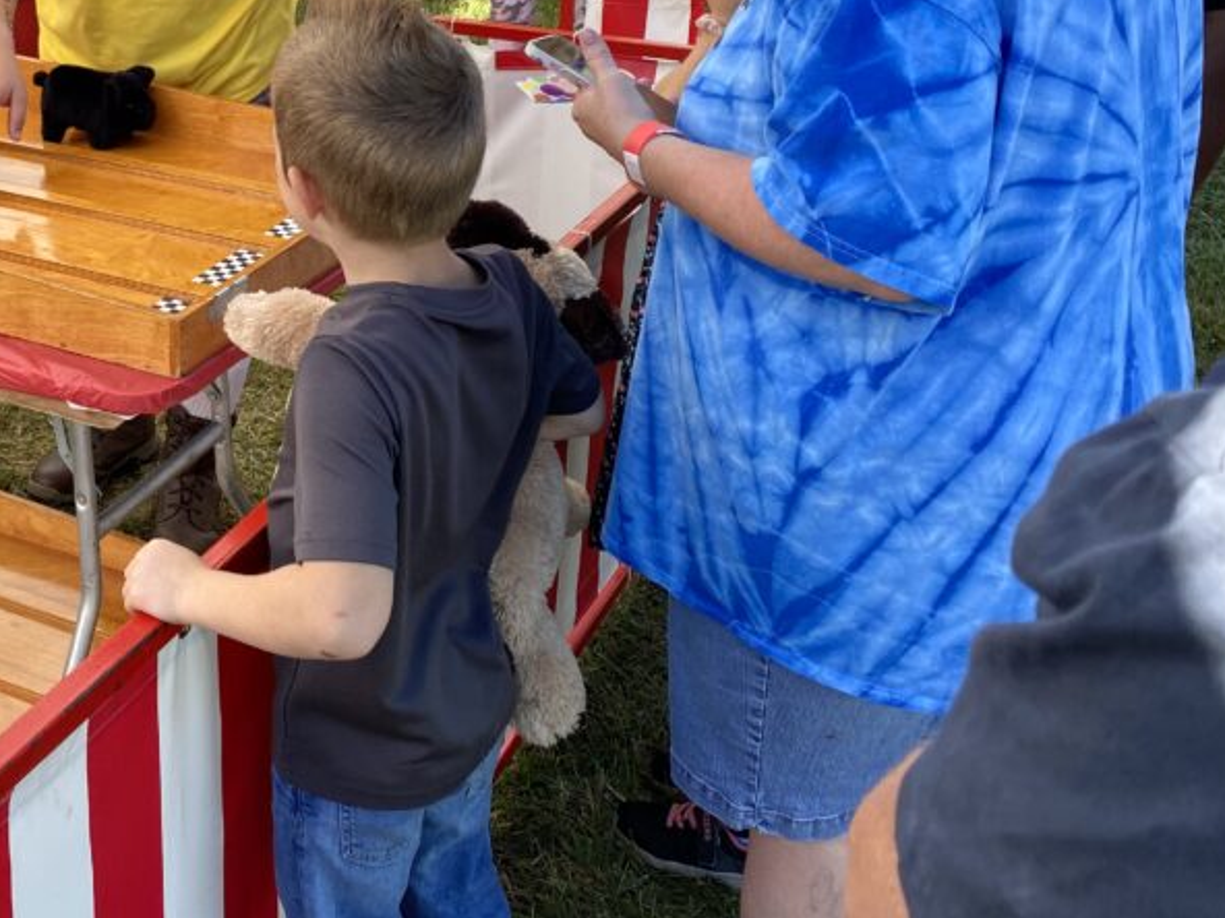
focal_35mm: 45
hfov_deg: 40.2
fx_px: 1592
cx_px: 226
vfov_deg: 31.4
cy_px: 192
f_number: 1.8
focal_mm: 4.25
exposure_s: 1/454
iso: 32
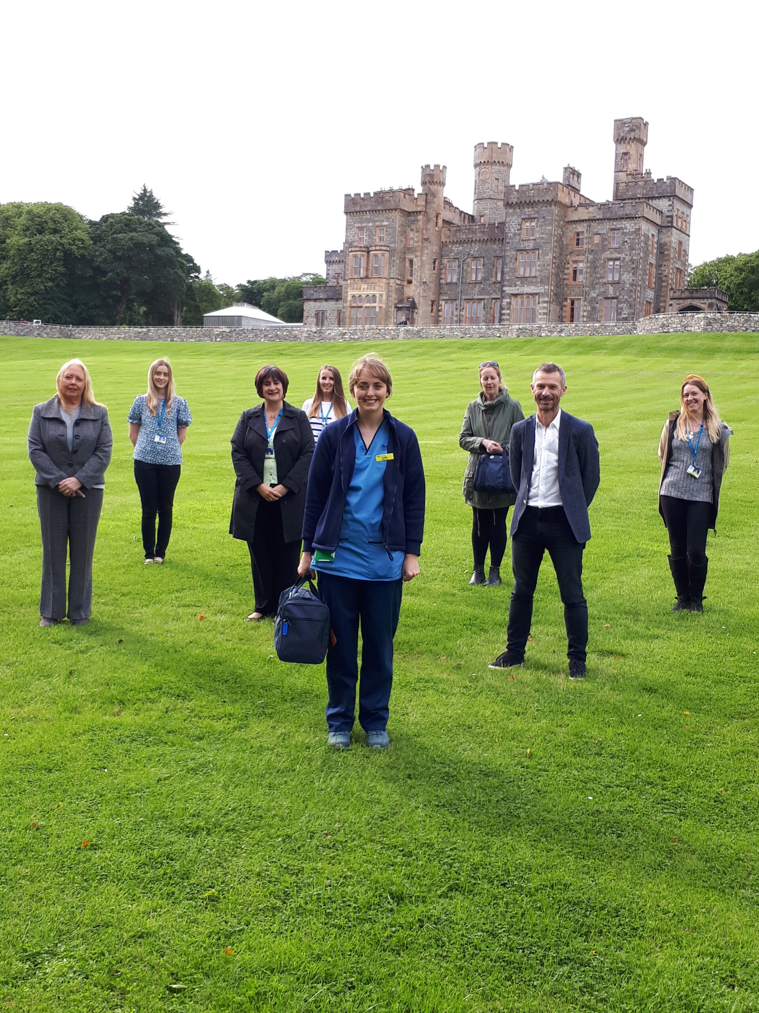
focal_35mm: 27
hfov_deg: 51.4
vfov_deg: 65.3
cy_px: 506
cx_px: 380
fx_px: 789
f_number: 1.9
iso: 40
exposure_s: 1/241
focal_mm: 3.6
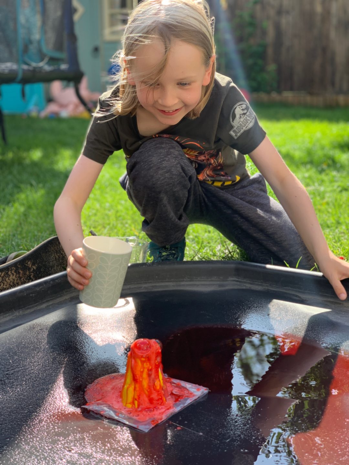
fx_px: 699
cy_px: 232
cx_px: 174
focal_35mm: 52
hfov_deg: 28.0
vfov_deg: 36.8
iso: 16
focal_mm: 6
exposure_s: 1/165
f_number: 2.4
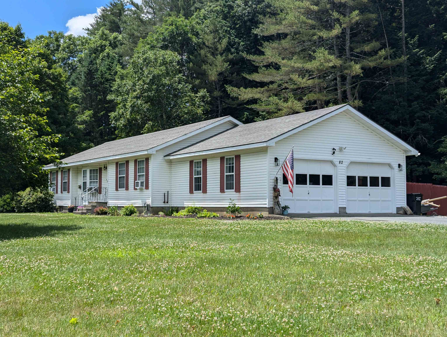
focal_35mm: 48
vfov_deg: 30.3
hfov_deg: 39.6
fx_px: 621
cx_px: 224
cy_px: 168
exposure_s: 1/2375
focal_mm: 6.81
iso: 44
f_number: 1.85
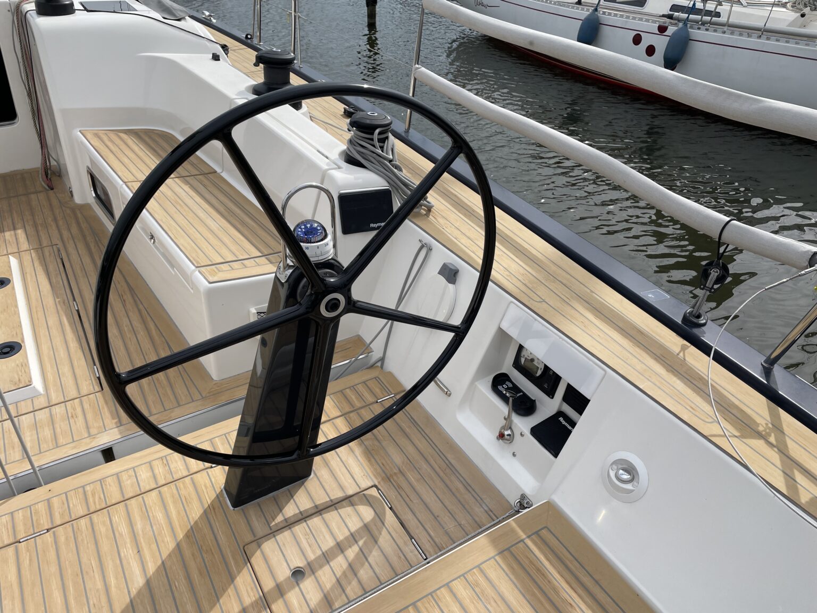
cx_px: 408
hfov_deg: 67.3
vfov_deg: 53.1
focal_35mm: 26
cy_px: 306
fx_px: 614
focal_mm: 4.2
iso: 32
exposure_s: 1/4132
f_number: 1.6
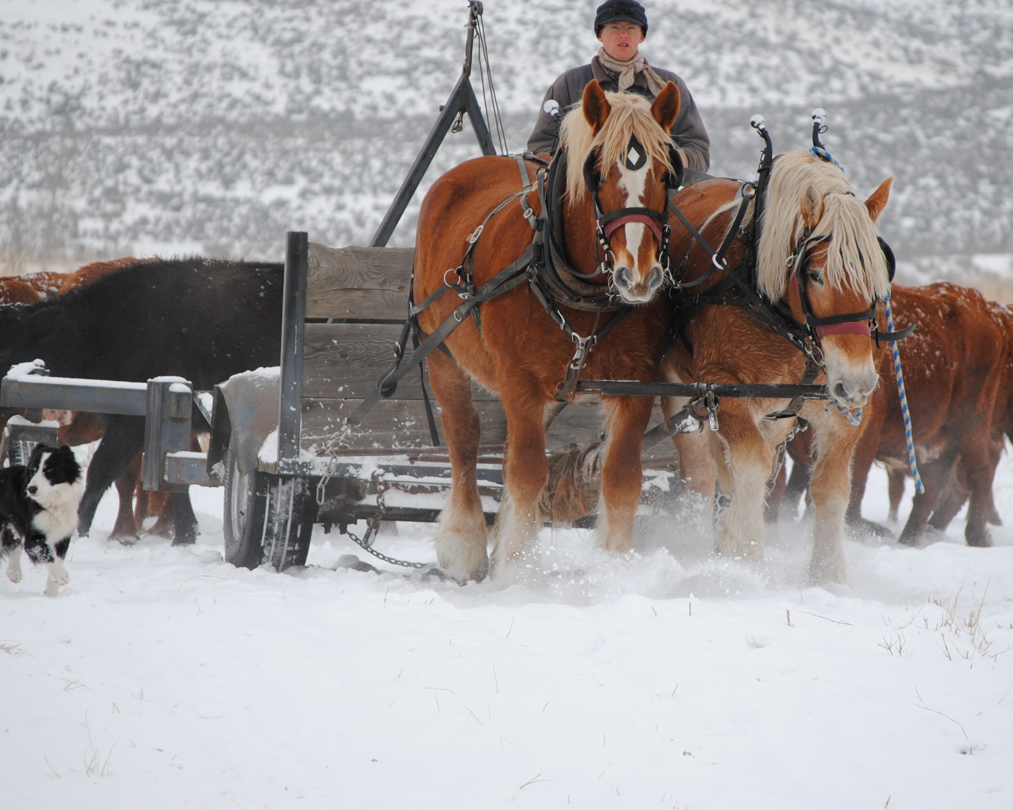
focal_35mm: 352
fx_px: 10554
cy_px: 326
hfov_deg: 5.5
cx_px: 583
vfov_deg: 4.4
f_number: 5
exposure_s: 1/640
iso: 200
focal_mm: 150
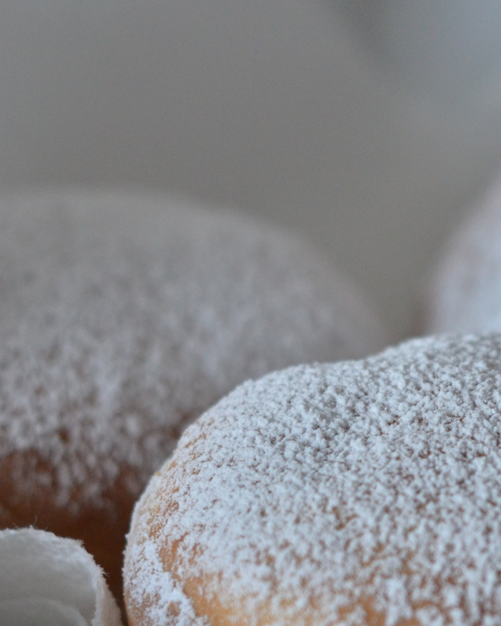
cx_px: 654
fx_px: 3280
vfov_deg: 10.9
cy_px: 363
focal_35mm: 177
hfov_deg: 8.6
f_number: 3.5
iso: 1000
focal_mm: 50
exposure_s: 1/125
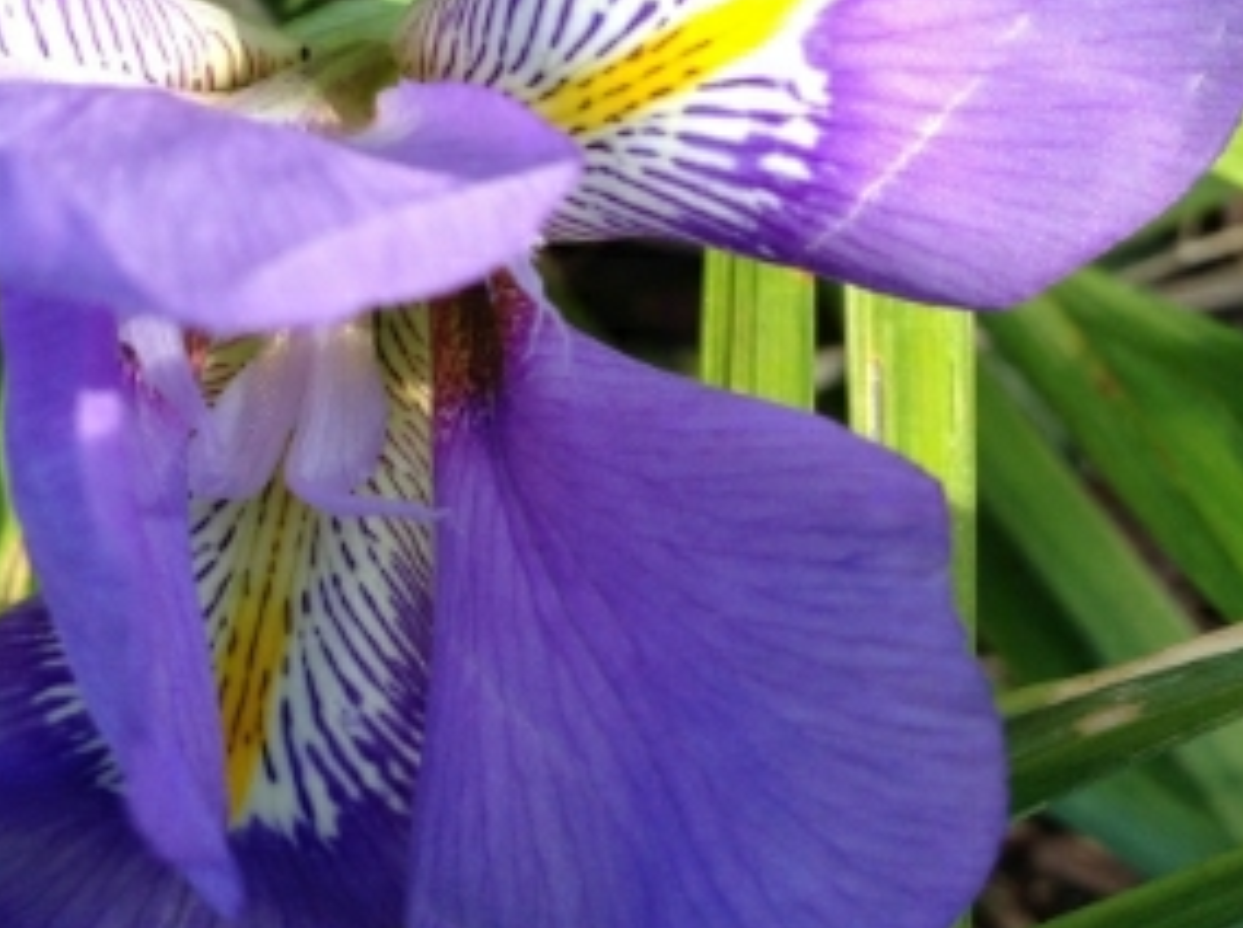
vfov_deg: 20.5
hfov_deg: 27.4
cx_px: 525
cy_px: 243
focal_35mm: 71
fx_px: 2545
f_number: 2.4
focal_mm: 4.13
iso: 50
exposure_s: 1/120
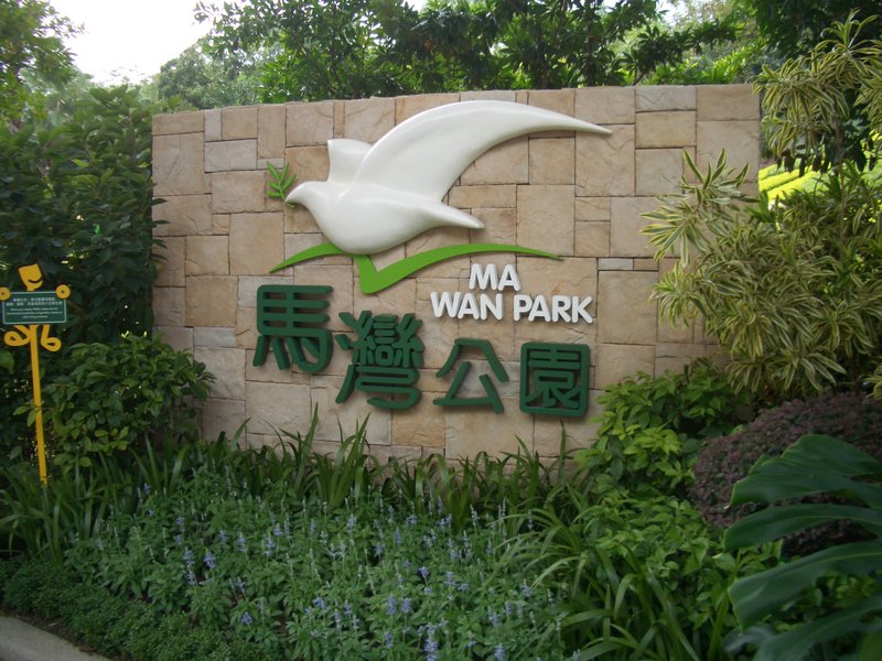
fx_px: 892
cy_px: 330
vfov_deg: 40.7
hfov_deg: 52.6
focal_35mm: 35
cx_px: 441
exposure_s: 1/250
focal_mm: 5.8
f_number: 2.6
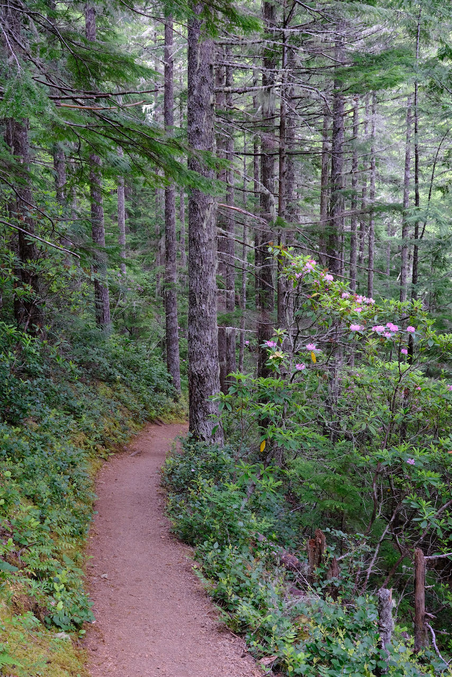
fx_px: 659
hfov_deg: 37.9
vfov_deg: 54.4
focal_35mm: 35
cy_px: 338
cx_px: 226
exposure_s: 1/34
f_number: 5.6
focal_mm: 23.5
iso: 320
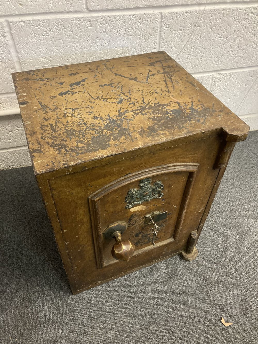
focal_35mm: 28
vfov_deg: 63.4
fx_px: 278
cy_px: 172
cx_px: 129
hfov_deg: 49.8
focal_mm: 3.99
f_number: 1.8
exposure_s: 1/50
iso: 200
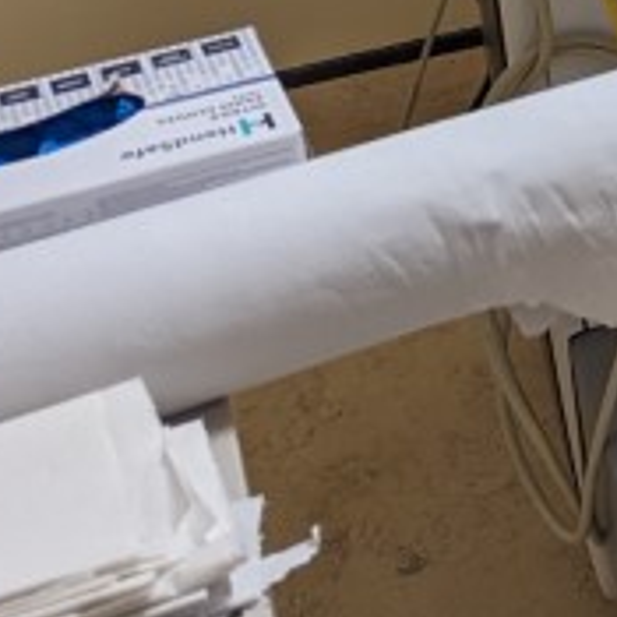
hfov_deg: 9.5
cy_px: -353
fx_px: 2924
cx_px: 1828
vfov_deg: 11.5
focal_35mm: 145
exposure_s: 1/25
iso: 93
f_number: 1.85
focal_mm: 6.81
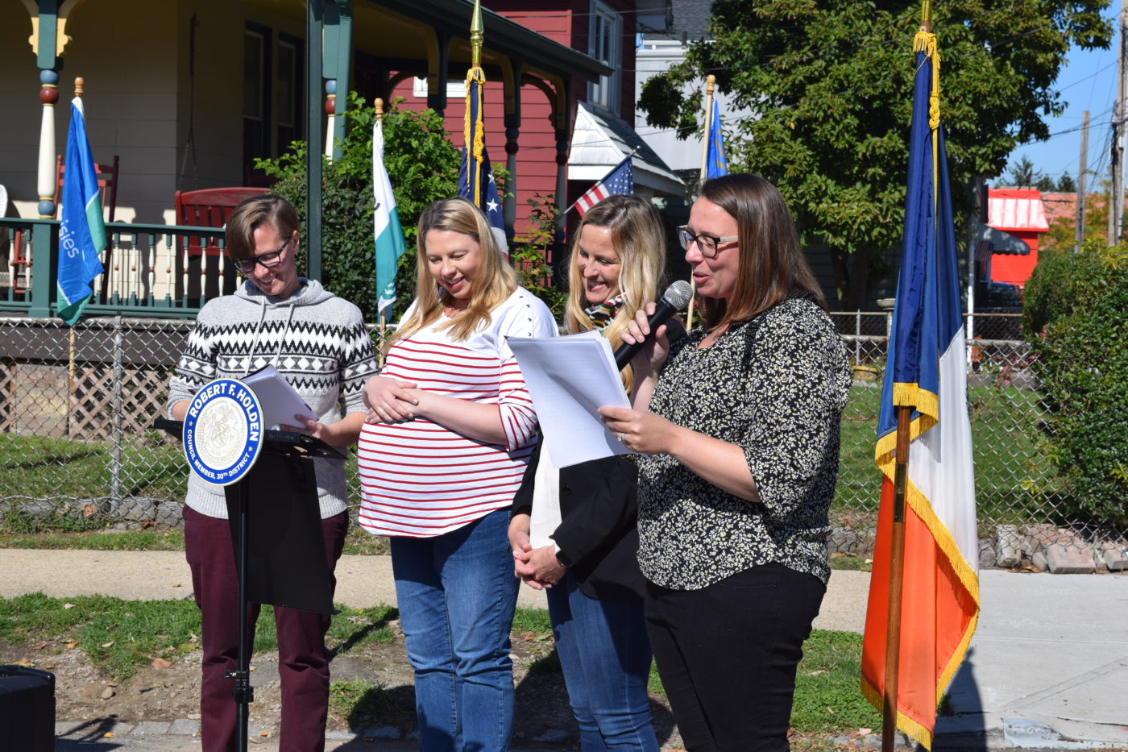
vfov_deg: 21.6
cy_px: 376
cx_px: 564
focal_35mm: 63
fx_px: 1974
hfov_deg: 31.9
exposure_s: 1/500
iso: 200
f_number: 11
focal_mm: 42
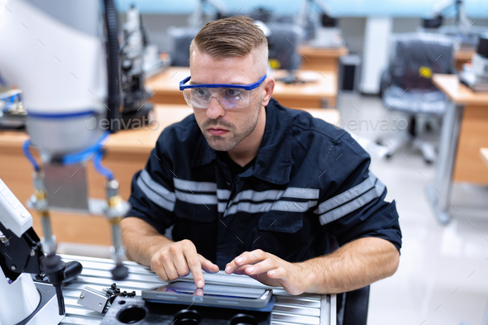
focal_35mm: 35
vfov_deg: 37.8
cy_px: 162
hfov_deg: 54.4
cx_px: 244
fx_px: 474
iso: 1000
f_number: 1.4
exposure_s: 1/640
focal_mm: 35
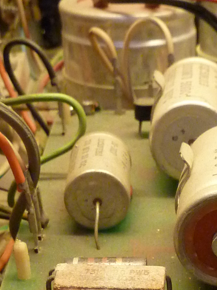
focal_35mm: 88
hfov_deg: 16.6
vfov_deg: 20.5
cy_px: 368
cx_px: 183
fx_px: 736
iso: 400
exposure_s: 1/15
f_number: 3.3
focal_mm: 4.1
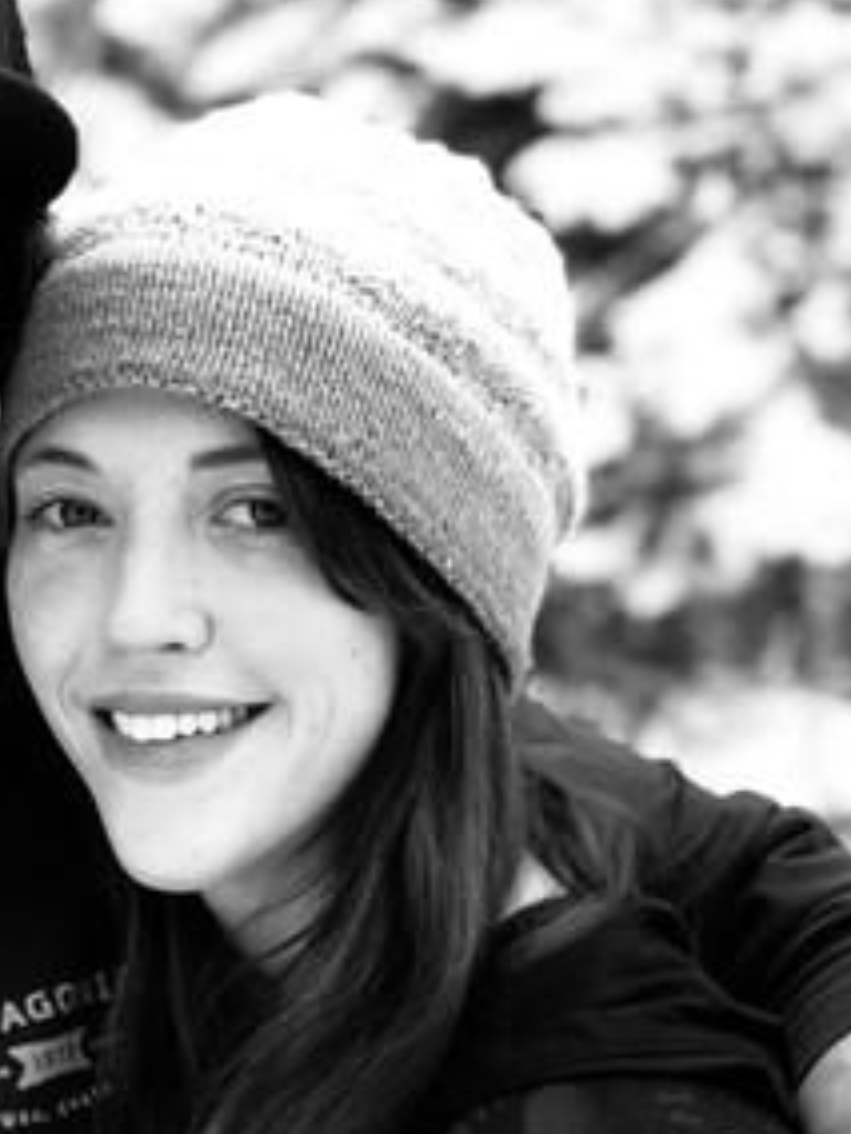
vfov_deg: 16.6
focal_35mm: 117
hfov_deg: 12.5
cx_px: -64
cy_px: 1026
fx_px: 3835
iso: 50
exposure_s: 1/120
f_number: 2.4
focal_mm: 6
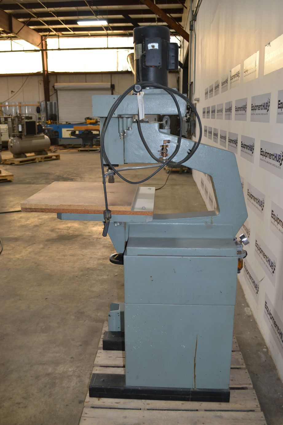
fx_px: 389
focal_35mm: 33
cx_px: 142
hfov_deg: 40.0
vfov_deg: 57.2
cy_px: 212
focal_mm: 22
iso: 400
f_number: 4
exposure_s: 1/80
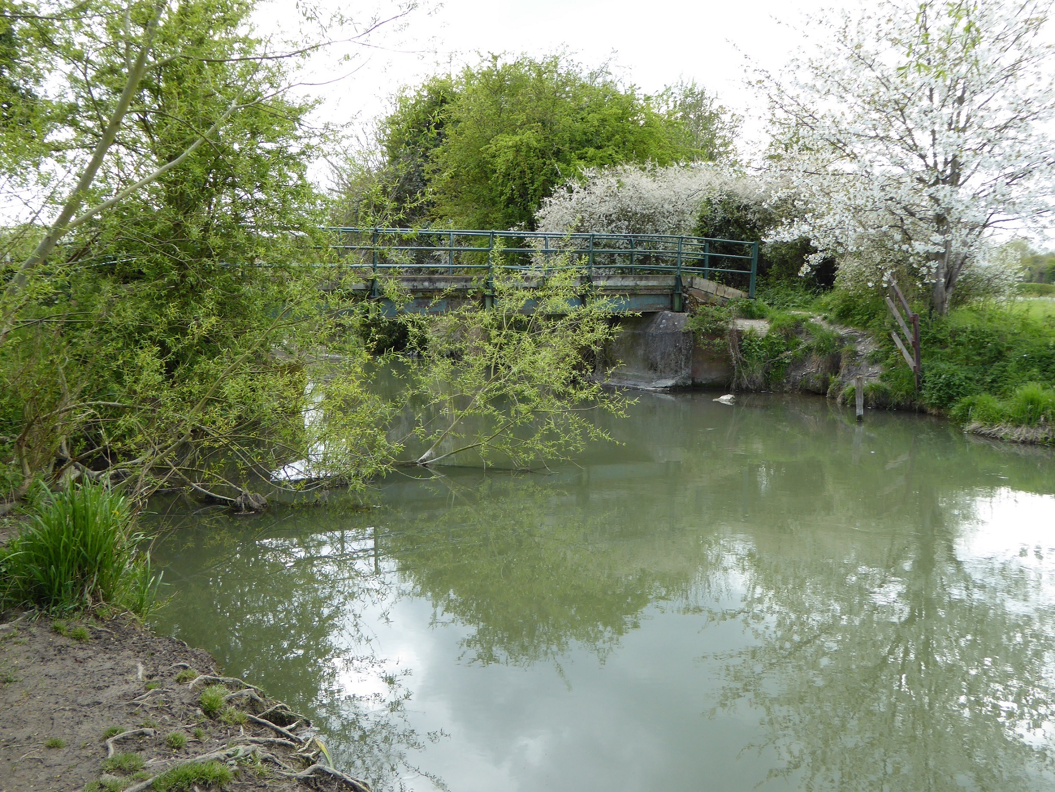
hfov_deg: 54.0
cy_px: 396
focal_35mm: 34
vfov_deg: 41.8
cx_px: 528
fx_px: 1036
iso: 100
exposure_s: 1/125
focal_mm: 5.8
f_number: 3.6
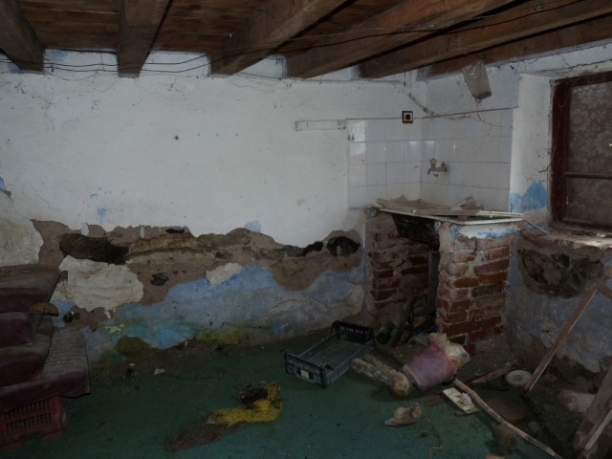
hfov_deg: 65.3
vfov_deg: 51.4
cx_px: 306
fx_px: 477
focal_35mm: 27
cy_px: 230
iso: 100
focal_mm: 4.8
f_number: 2.8
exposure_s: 1/30
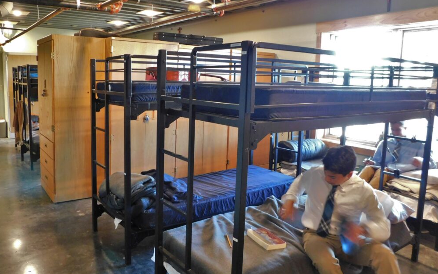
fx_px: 298
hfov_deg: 72.5
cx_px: 215
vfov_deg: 49.2
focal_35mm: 25
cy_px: 151
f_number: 3
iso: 400
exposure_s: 1/8
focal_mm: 4
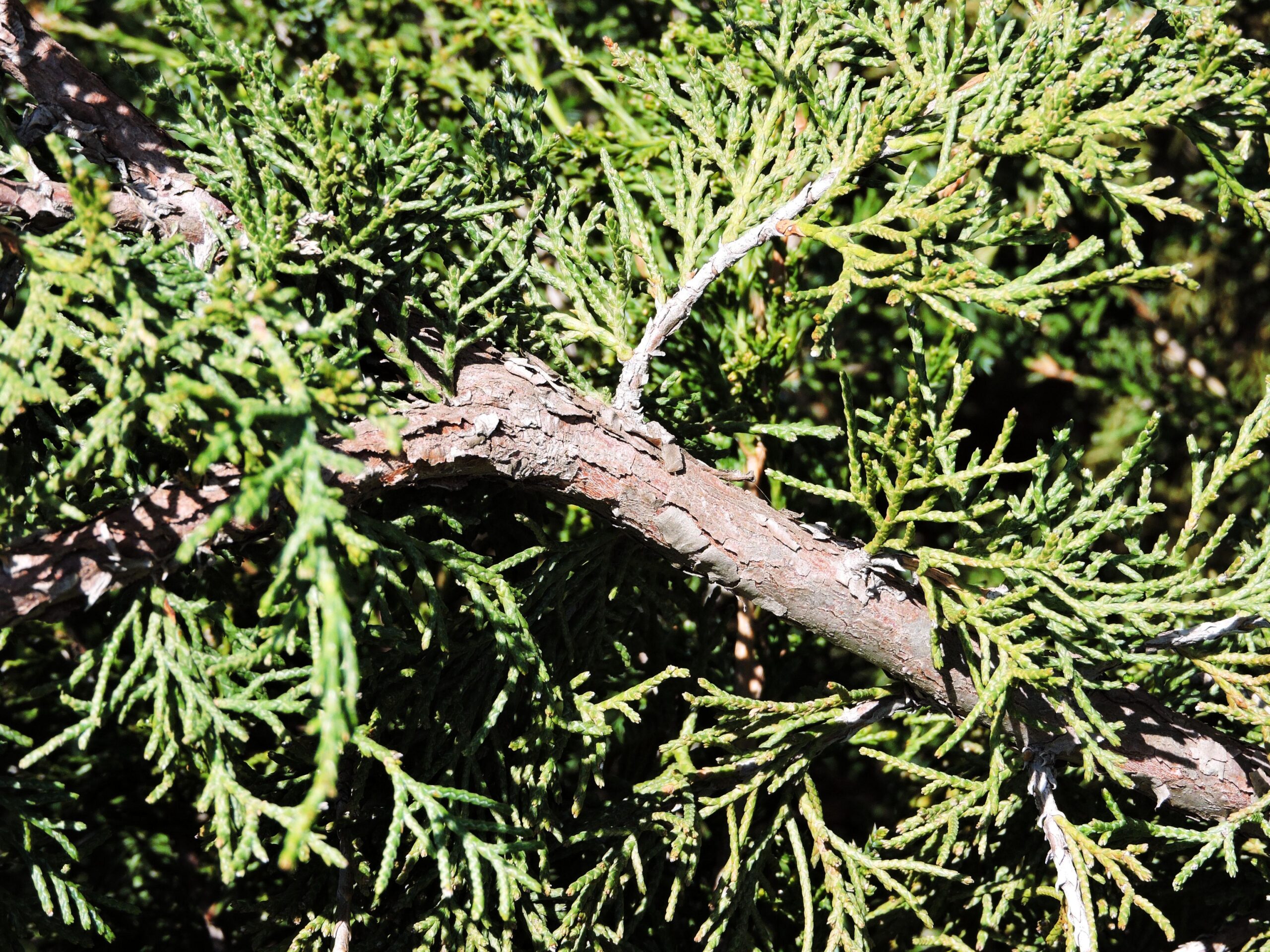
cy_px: 476
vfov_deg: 17.4
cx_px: 635
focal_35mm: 85
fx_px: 3119
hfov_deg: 23.0
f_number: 4.5
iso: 100
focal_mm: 15.2
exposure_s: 1/400
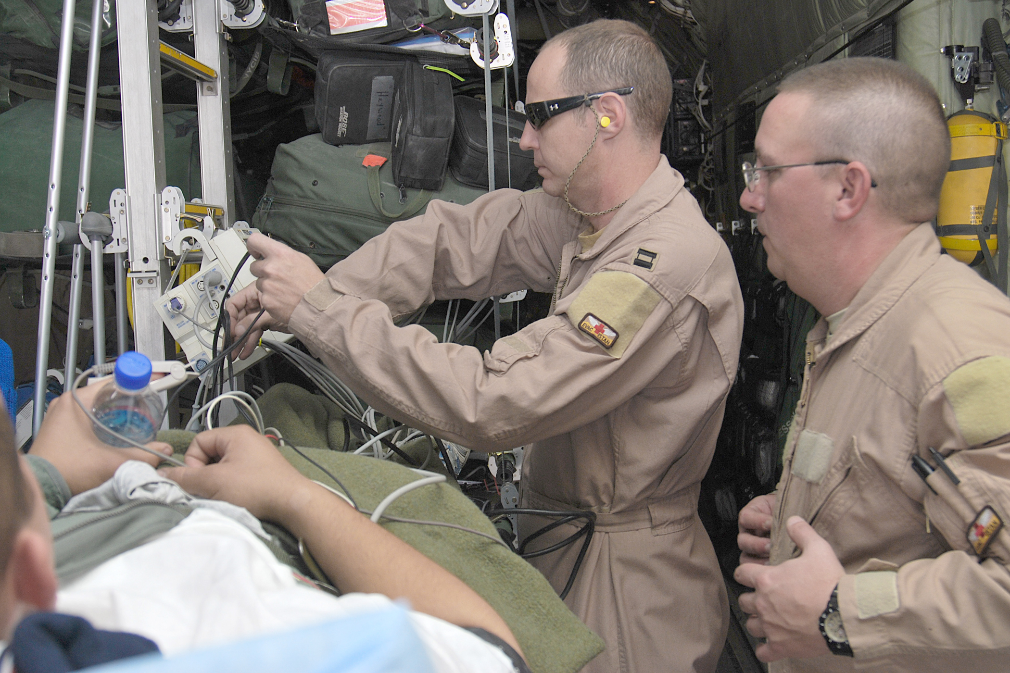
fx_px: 1262
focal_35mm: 45
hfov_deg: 43.6
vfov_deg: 29.9
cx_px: 505
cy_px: 336
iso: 200
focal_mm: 30
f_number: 5.6
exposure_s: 1/60
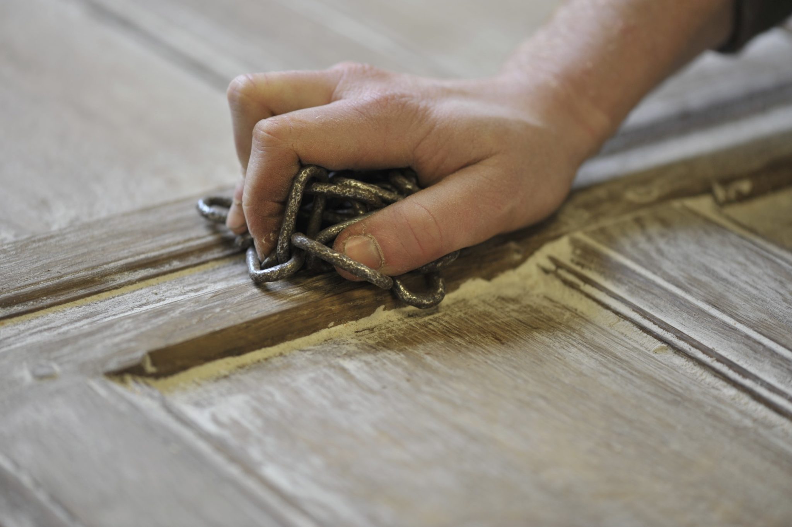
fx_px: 2309
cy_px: 264
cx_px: 396
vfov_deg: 13.0
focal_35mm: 105
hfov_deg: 19.5
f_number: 3.2
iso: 200
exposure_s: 1/40
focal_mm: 105
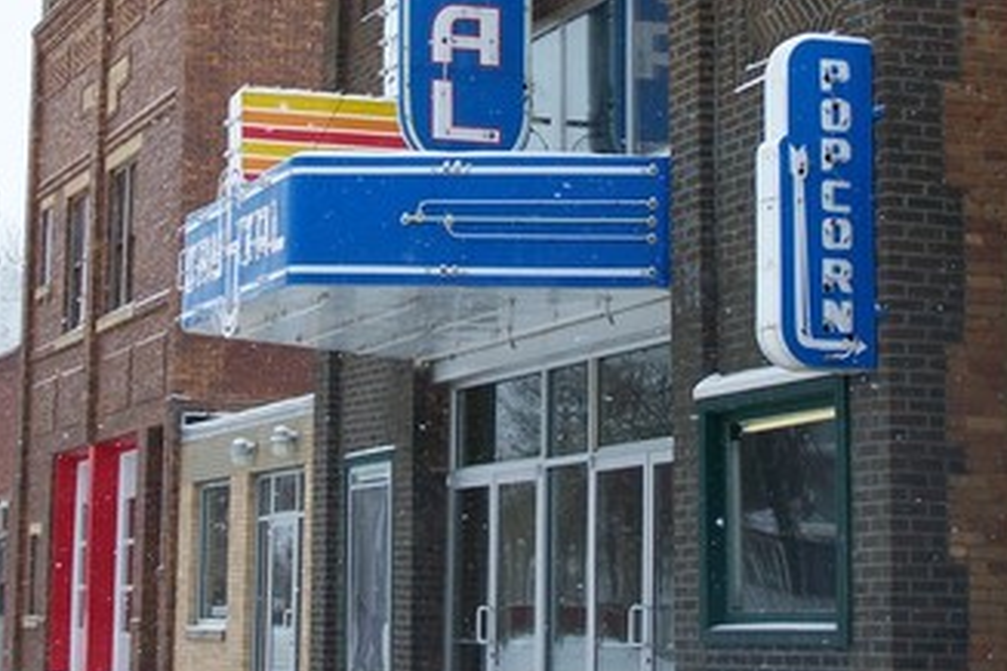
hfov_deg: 20.0
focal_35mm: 102
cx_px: 434
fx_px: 2853
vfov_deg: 13.4
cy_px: 132
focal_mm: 10.7
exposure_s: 1/1000
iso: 80
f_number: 3.2
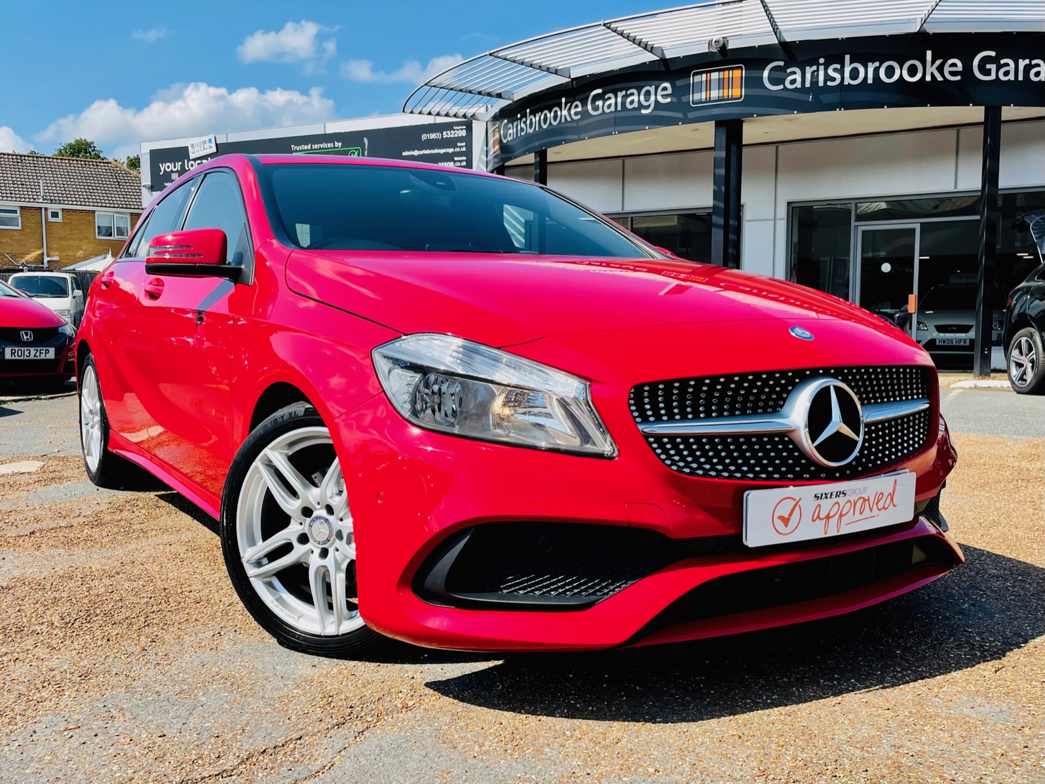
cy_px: 392
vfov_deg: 53.1
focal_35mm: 26
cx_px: 522
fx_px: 785
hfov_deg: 67.3
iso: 32
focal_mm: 4.2
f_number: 1.6
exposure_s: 1/2817
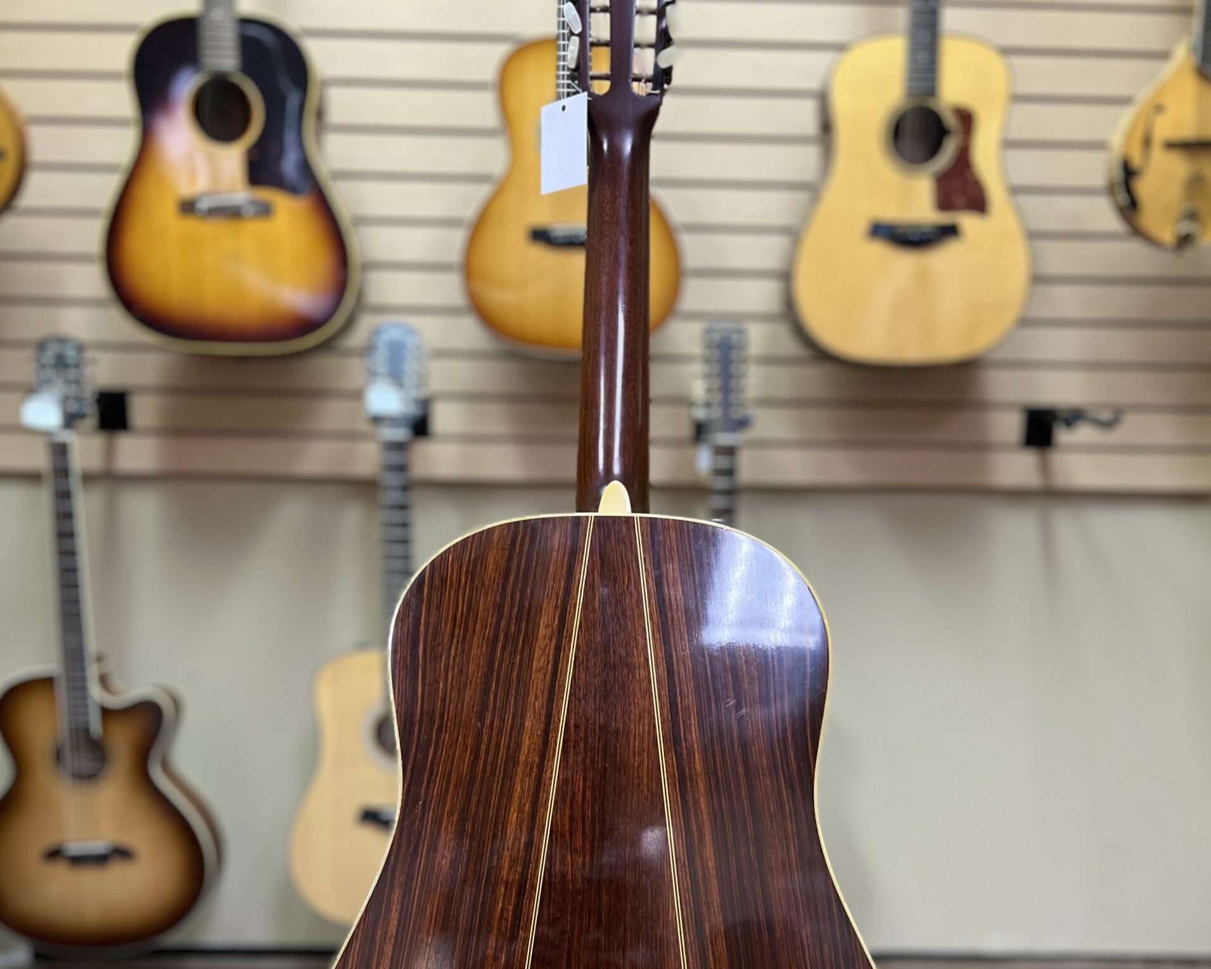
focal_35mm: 34
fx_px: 1219
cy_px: 746
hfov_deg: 52.8
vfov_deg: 41.8
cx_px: 603
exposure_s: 1/60
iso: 320
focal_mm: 5.7
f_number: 1.5
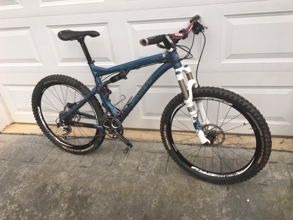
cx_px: 145
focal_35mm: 30
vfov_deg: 46.8
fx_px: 254
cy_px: 113
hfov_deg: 60.0
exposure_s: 1/30
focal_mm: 4.15
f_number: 2.2
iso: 25
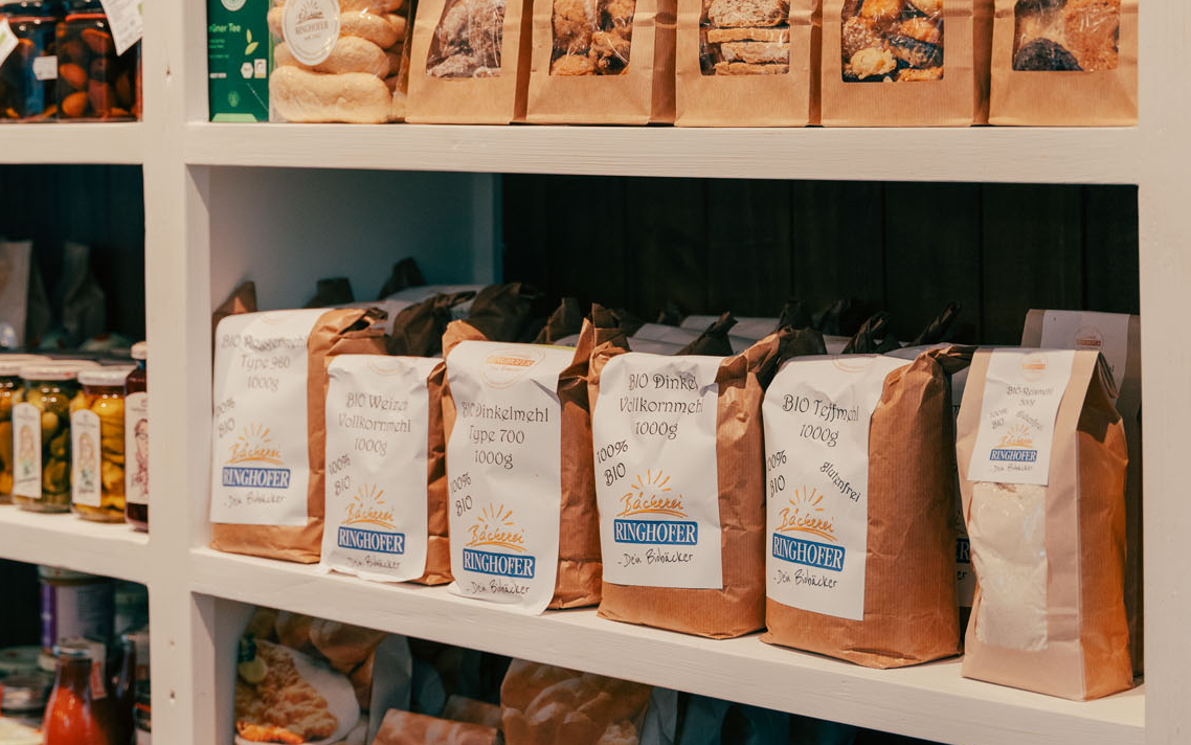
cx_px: 533
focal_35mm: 77
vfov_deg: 16.7
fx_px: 2512
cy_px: 140
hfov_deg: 26.7
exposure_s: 1/200
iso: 800
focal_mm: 43.2
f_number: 3.5
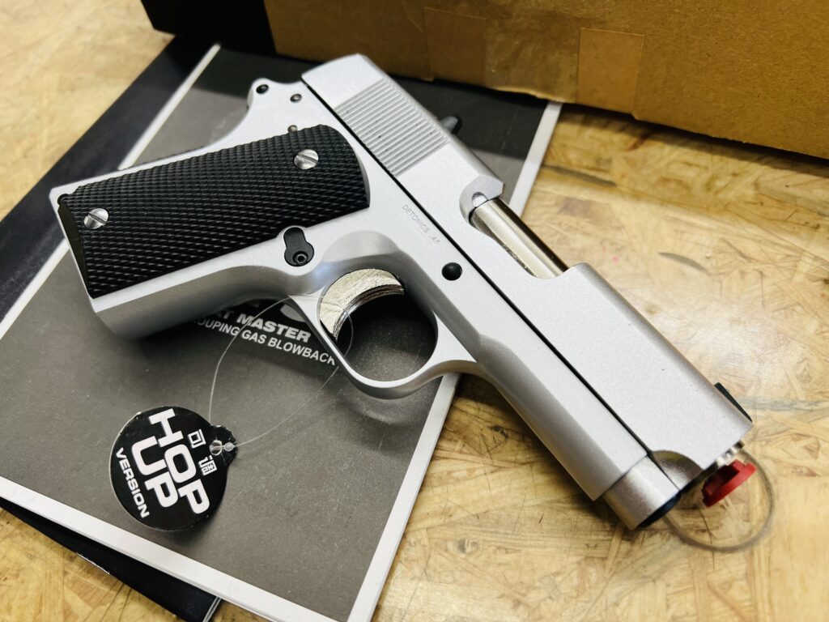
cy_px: 311
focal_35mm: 26
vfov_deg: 53.1
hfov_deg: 67.3
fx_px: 623
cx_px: 414
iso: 50
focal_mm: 5.7
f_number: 1.5
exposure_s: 1/100
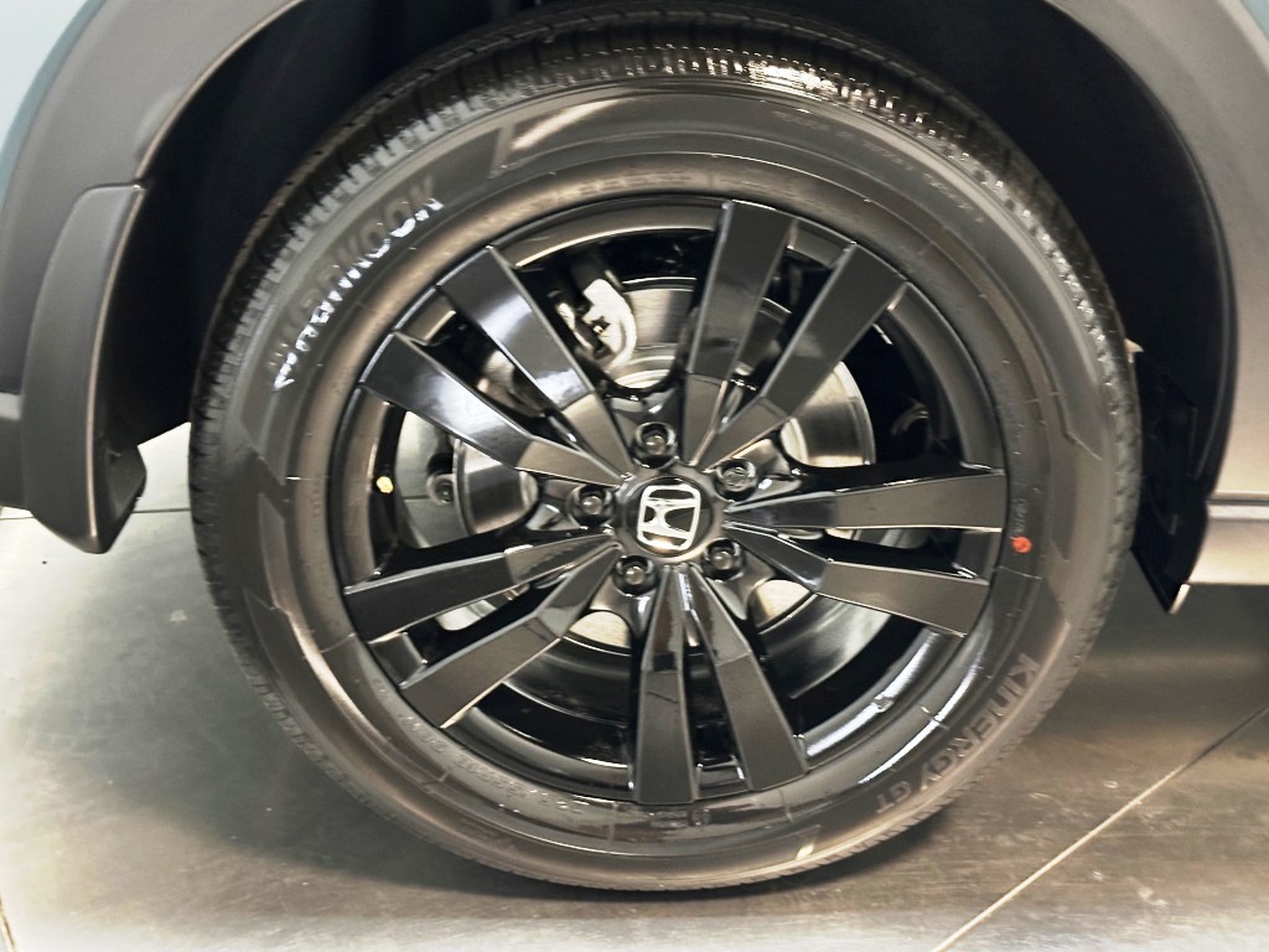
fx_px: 1760
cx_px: 634
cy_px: 476
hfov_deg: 39.7
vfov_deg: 30.3
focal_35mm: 48
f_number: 1.78
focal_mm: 6.86
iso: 640
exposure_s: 1/20
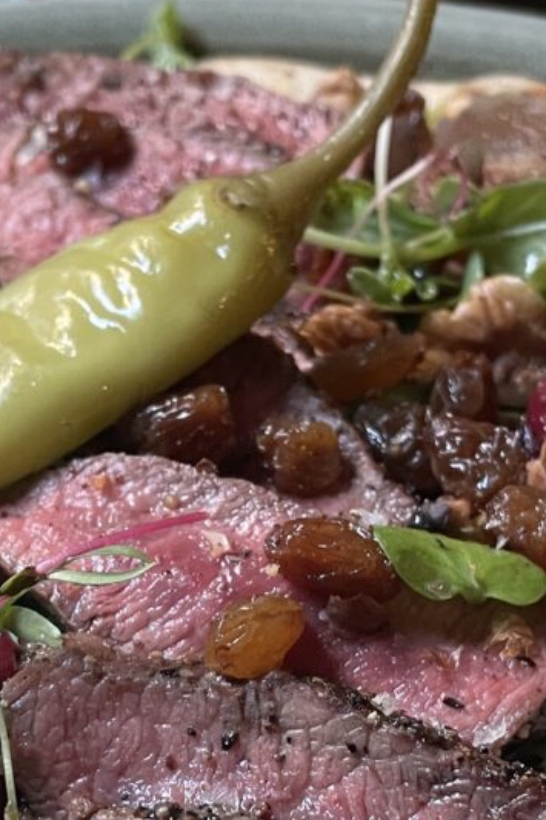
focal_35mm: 78
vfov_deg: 25.7
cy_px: 618
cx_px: 252
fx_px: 1776
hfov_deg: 17.5
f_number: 1.6
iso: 160
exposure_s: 1/50
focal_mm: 4.2
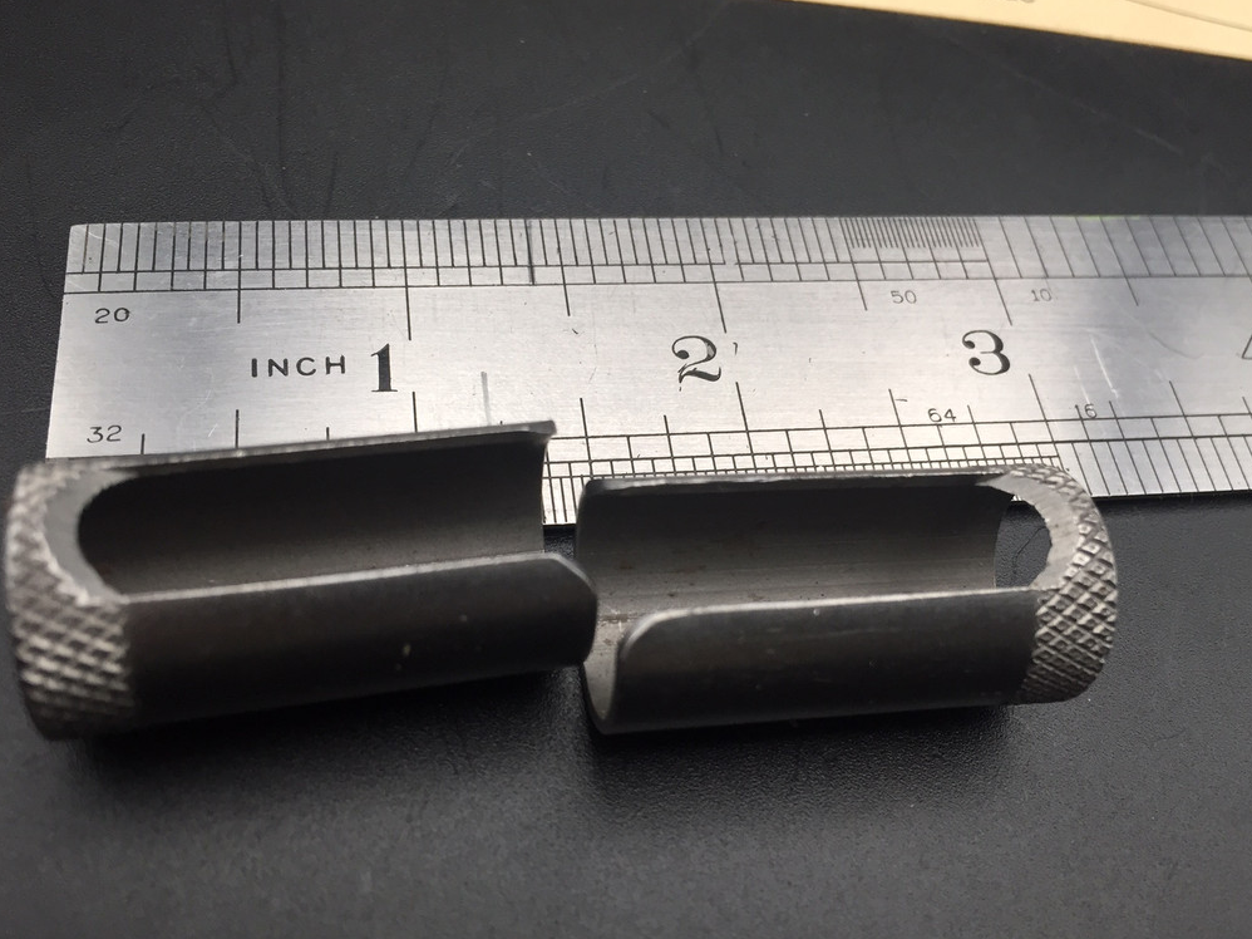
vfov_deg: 45.4
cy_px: 478
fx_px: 1121
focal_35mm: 31
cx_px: 614
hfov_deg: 58.4
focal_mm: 4.15
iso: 32
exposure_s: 1/40
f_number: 2.2
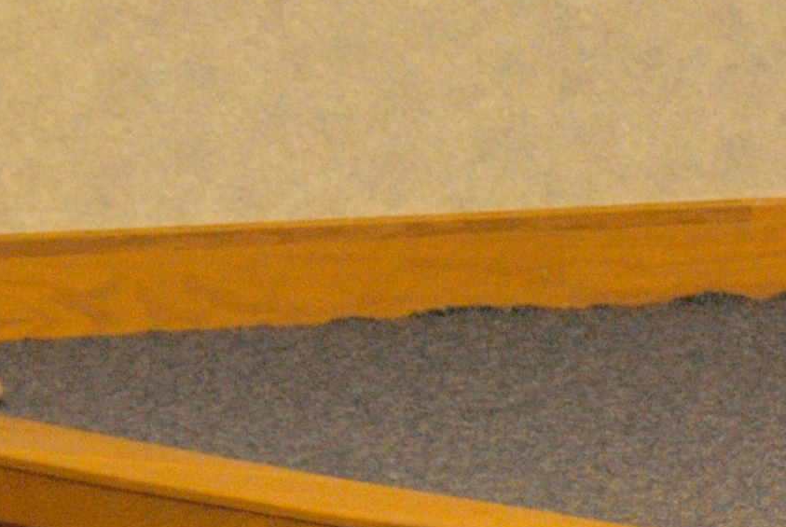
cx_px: 1651
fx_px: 12049
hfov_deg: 3.7
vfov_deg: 2.5
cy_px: 34
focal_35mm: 551
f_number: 5
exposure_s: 1/60
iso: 200
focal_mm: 80
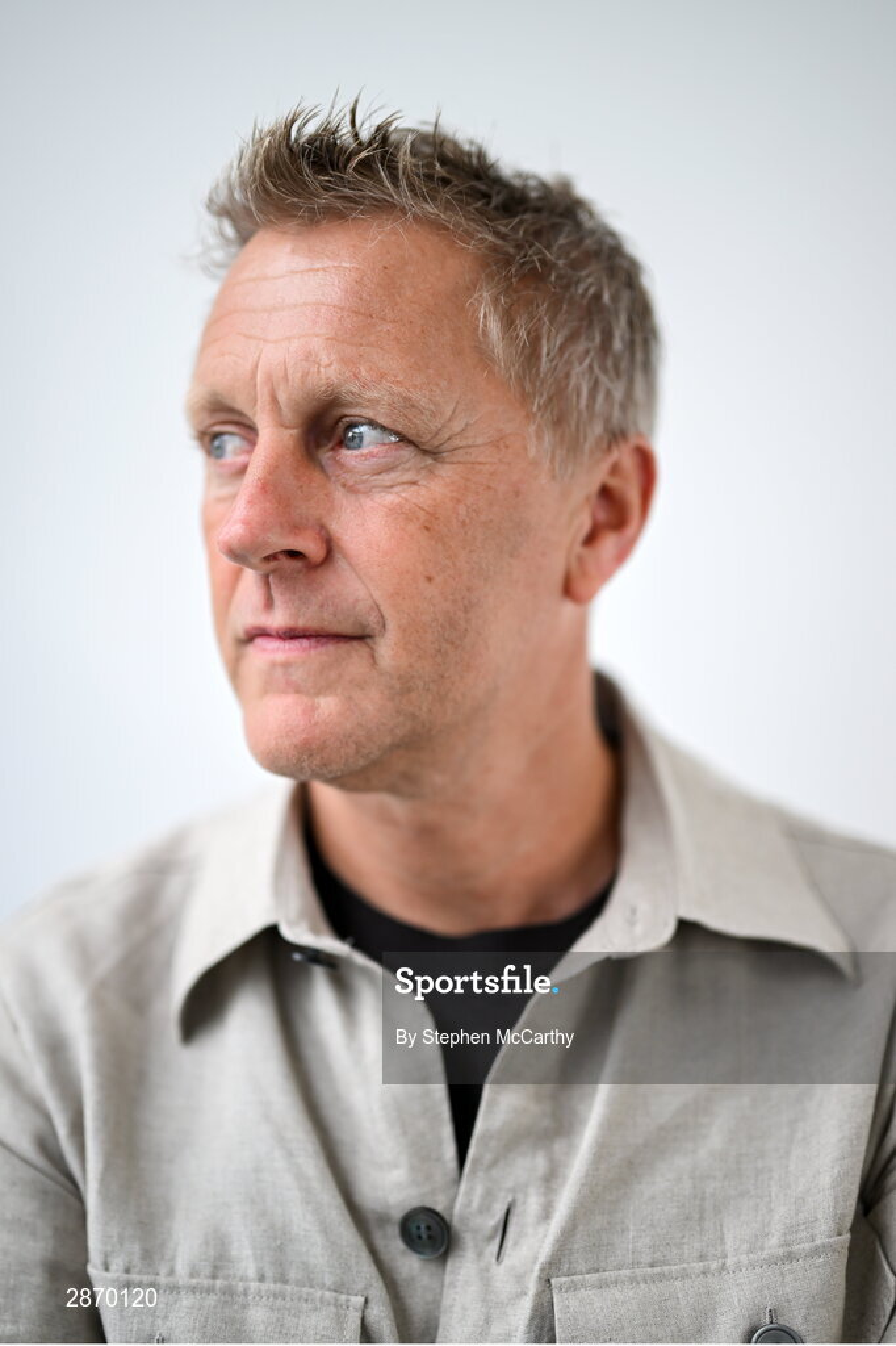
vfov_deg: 39.6
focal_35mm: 50
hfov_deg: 27.0
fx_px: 1868
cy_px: 673
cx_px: 448
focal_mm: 50
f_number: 1.2
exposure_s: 1/640
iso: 160
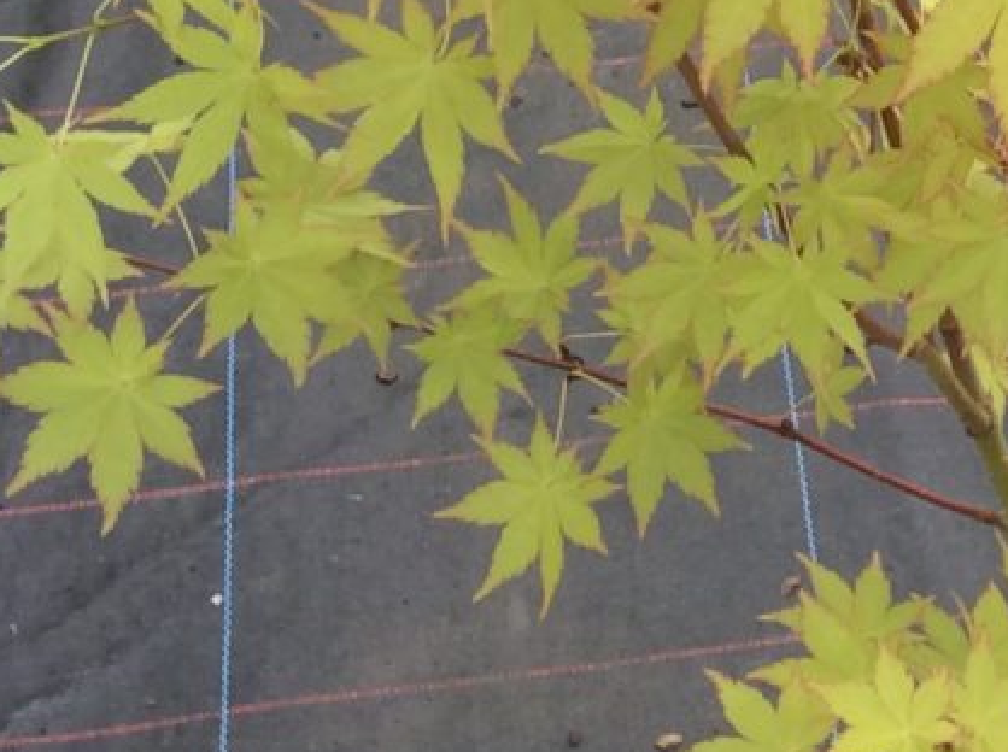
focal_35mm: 120
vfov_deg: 12.3
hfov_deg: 16.2
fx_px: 3488
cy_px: 264
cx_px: 916
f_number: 2.4
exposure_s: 1/114
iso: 32
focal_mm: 3.3
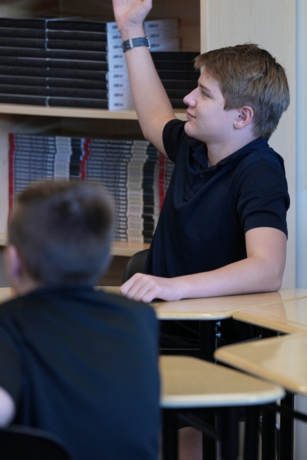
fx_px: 2647
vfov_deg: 9.9
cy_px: 231
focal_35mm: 207
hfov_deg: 6.6
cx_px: 283
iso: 800
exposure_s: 1/125
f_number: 2.8
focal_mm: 131
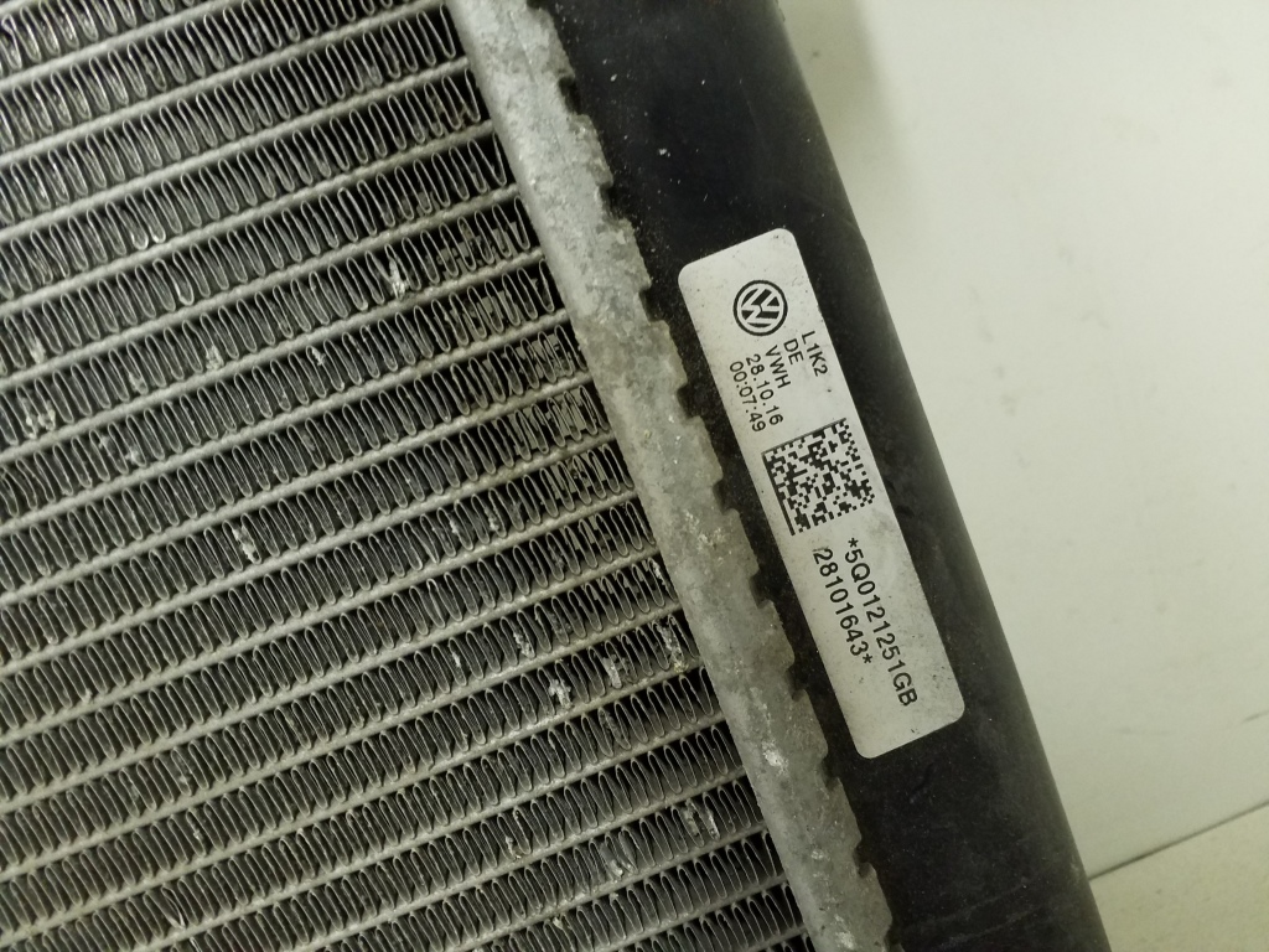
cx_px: 634
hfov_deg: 65.3
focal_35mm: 27
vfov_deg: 51.4
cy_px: 476
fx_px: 990
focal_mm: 3.6
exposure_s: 1/20
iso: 320
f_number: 1.9
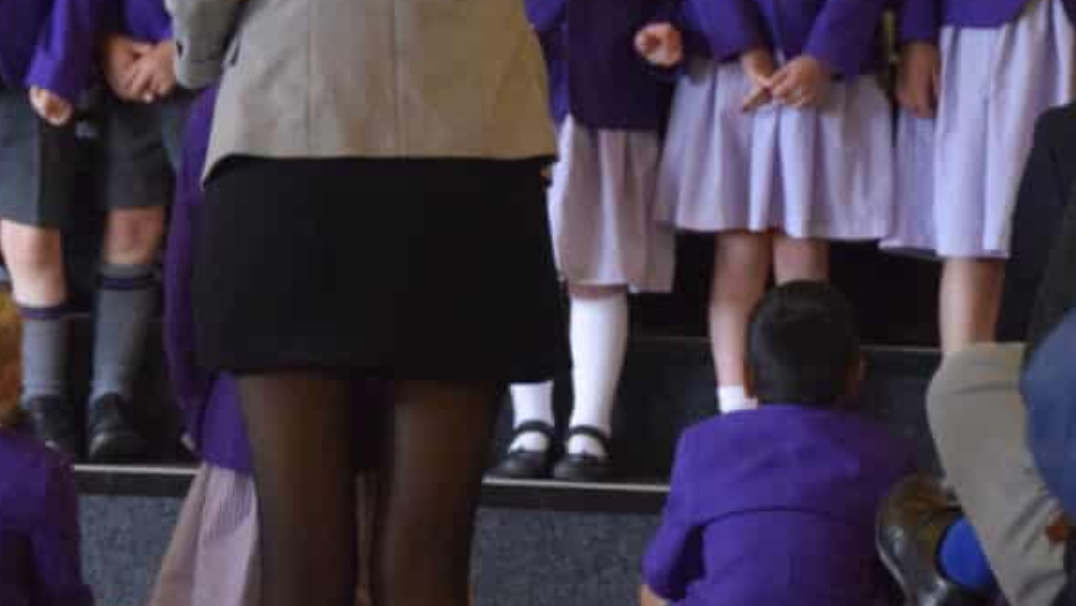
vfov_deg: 2.8
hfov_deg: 5.0
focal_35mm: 428
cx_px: 394
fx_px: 12222
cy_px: -173
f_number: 5.3
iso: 2800
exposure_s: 1/60
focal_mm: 105
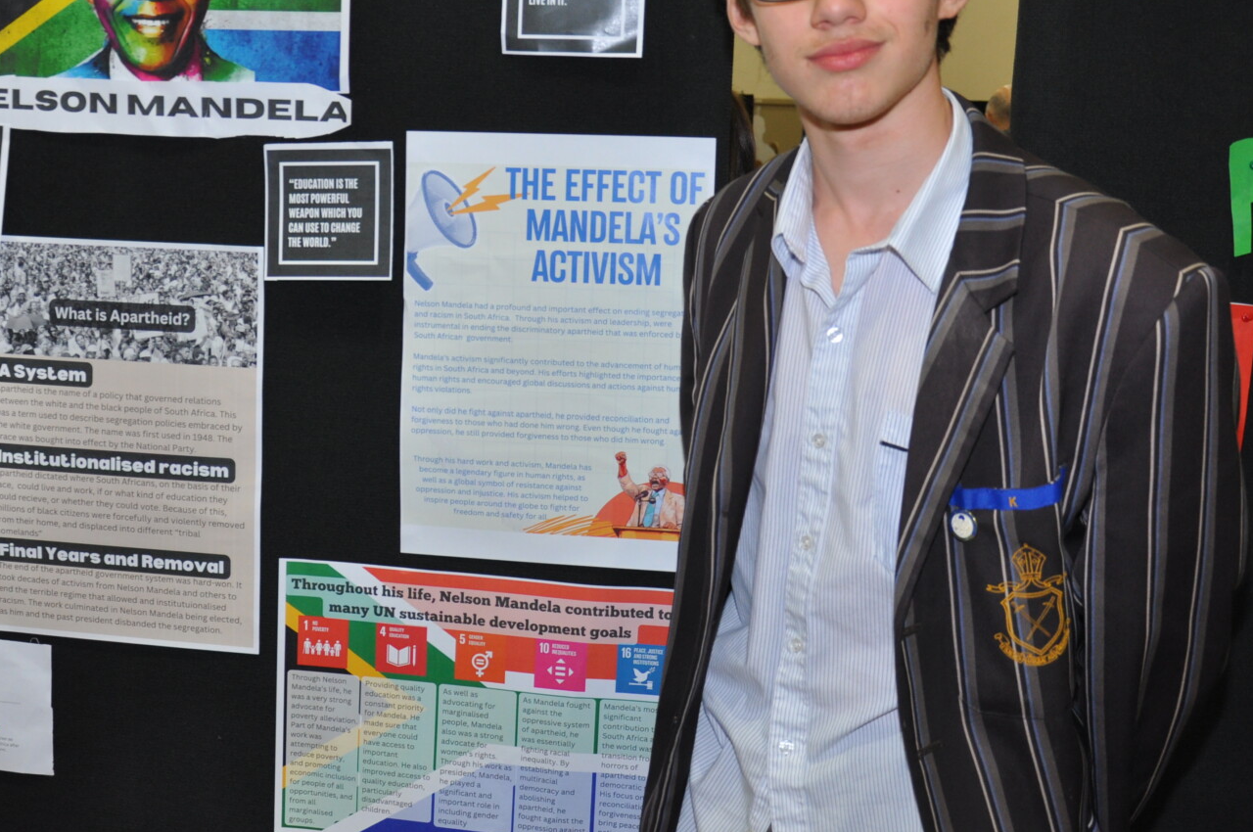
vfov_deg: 25.0
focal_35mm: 54
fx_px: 1877
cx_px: 448
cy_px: 362
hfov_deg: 36.6
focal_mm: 24
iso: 400
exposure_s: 1/60
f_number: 5
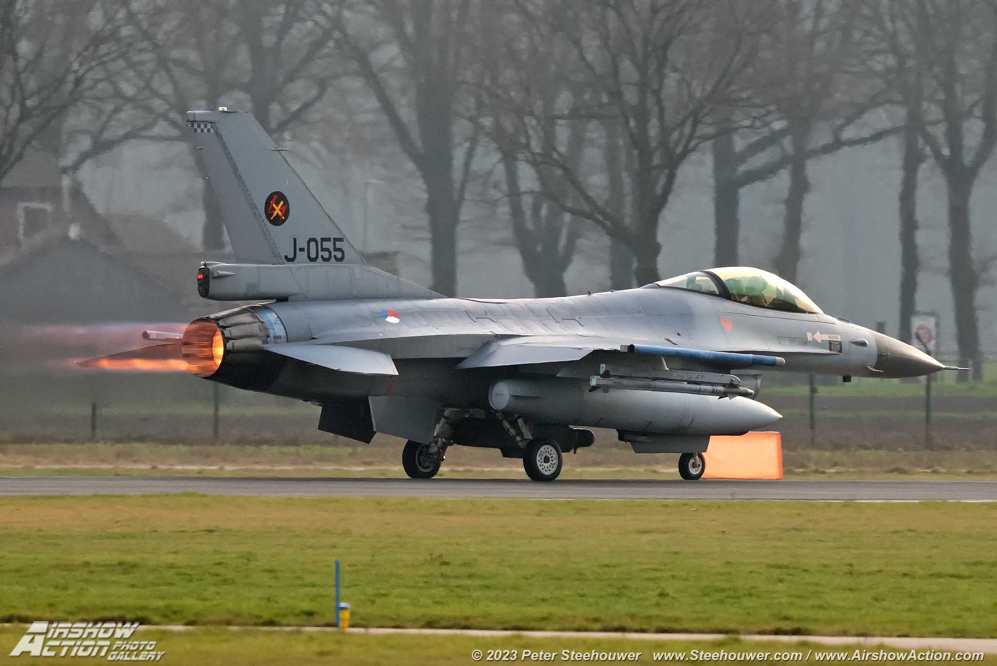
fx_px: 20782
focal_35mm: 750
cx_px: 498
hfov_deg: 2.7
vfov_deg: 1.8
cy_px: 333
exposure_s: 1/800
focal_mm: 500
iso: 560
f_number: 6.3
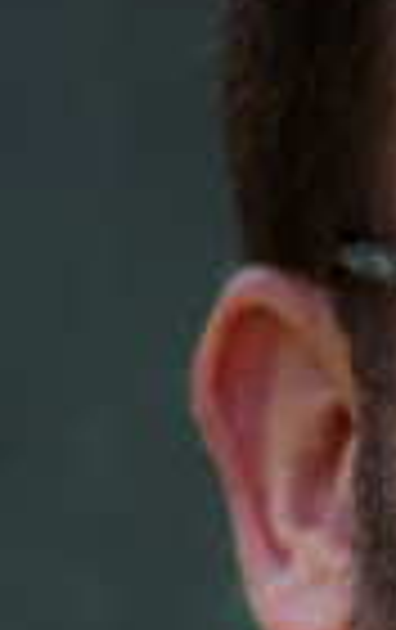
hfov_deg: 1.6
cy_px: 1071
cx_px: 792
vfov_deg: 2.6
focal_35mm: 812
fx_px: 13964
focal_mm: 105
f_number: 4
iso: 200
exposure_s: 1/2000
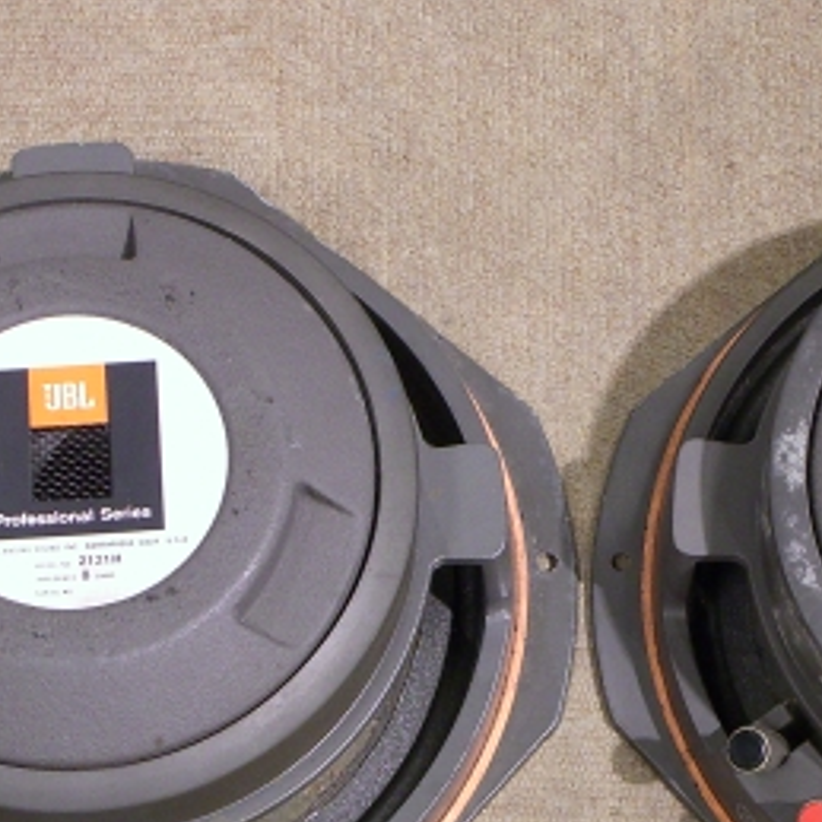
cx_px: 581
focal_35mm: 175
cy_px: 517
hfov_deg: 10.0
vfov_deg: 10.0
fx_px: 4702
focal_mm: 16.6
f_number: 4.4
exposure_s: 1/13
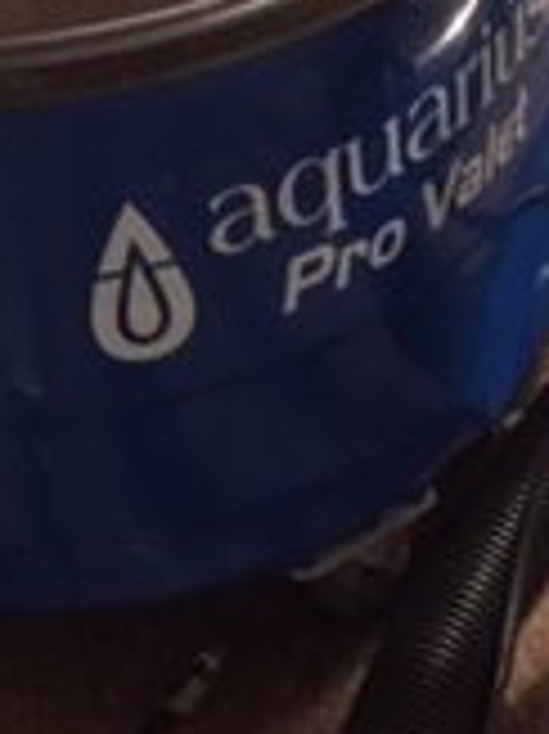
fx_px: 2414
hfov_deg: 13.0
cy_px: 689
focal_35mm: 114
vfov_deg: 17.0
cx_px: 266
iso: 320
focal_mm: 4.15
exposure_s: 1/17
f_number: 2.2
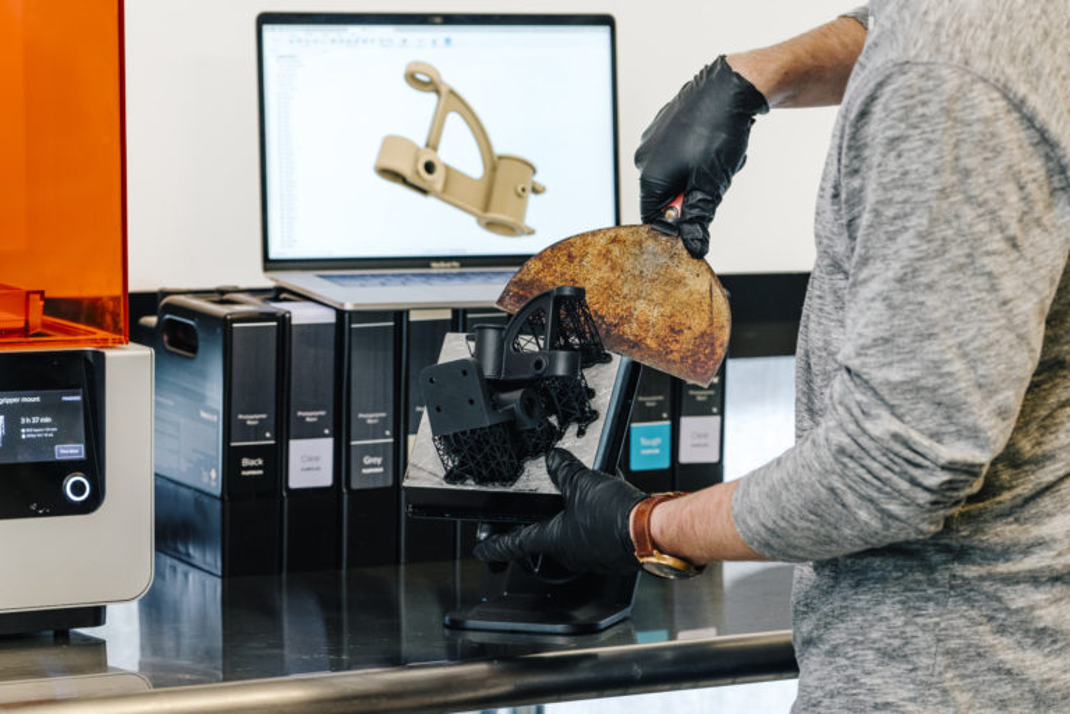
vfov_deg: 11.4
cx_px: 535
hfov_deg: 17.1
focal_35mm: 120
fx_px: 3566
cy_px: 357
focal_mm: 120
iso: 800
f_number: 4
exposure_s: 1/20
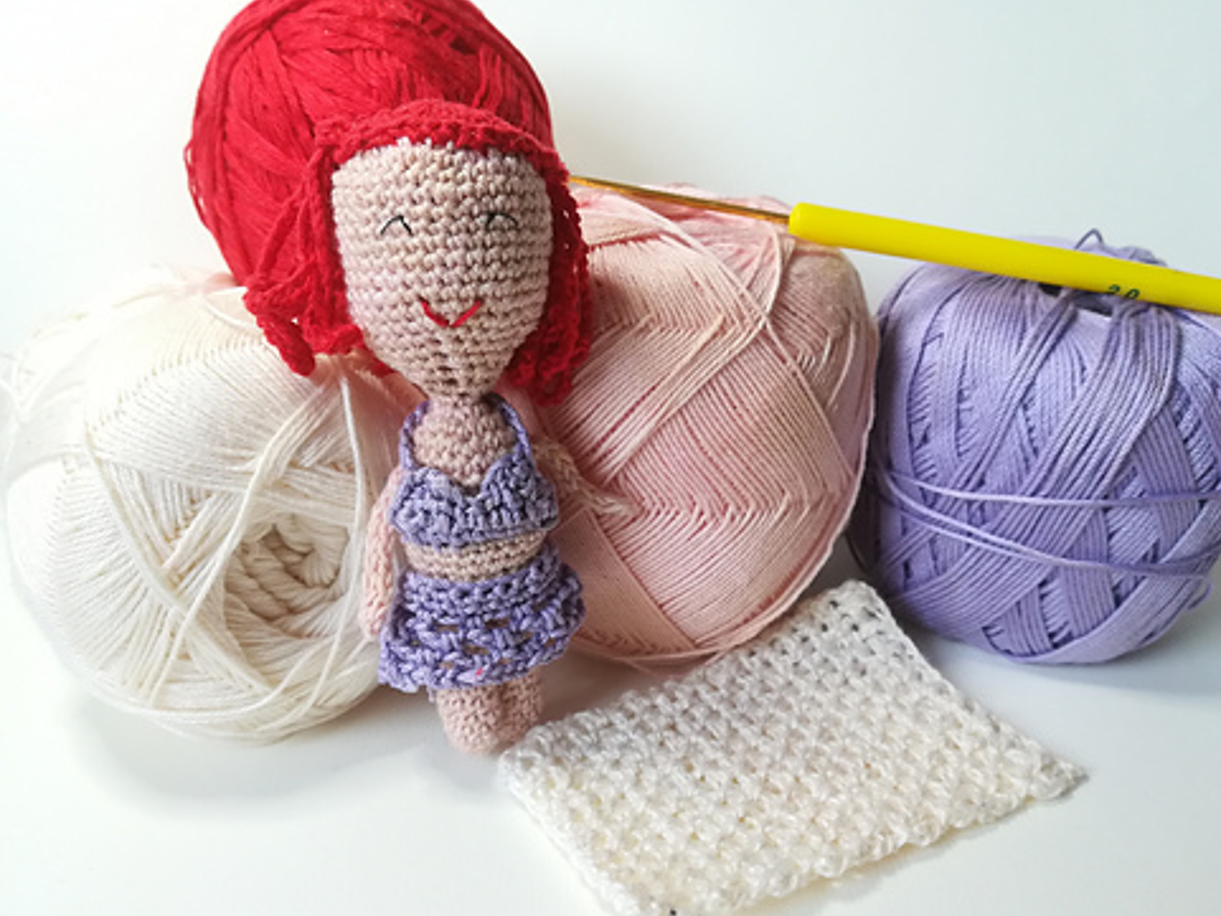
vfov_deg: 51.4
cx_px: 594
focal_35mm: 27
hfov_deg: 65.3
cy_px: 473
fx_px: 953
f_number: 2.2
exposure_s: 1/33.3
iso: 100
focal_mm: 3.83
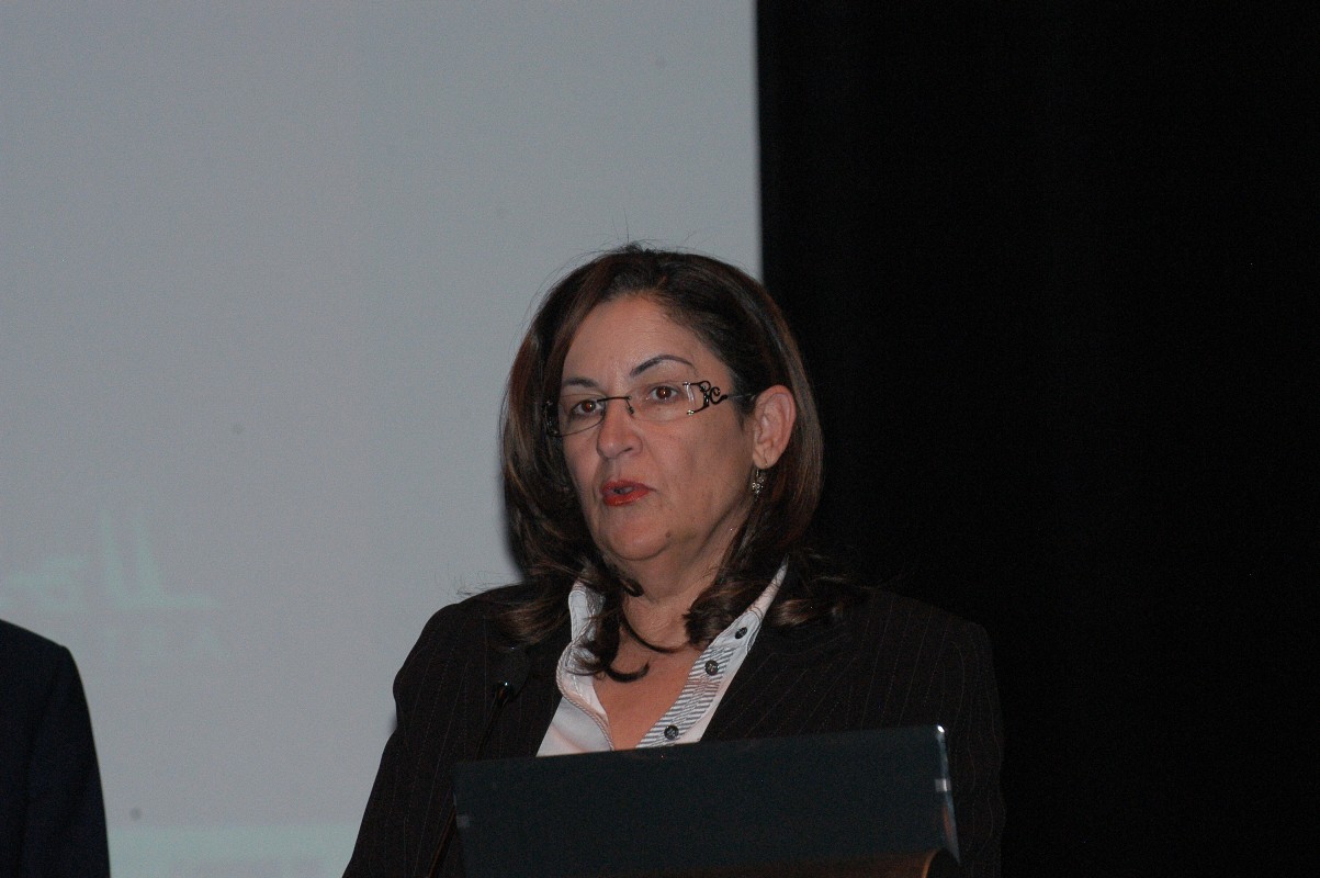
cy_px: 439
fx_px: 8518
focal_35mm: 232
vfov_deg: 5.9
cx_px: 660
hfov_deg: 8.9
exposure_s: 1/60
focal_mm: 155
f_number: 5.6
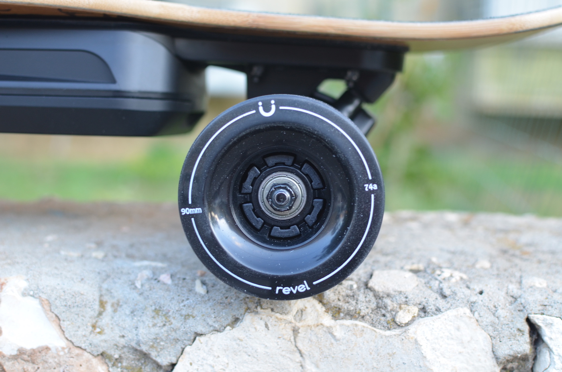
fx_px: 818
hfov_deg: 37.9
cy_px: 186
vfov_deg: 25.6
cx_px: 281
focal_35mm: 52
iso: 320
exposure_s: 1/80
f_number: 3.2
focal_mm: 35
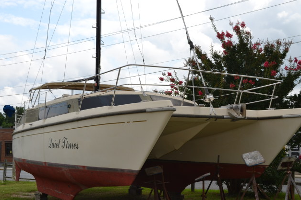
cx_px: 153
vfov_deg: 27.5
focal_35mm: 49
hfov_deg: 40.3
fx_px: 410
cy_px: 102
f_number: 10
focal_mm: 32
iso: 100
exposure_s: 1/200
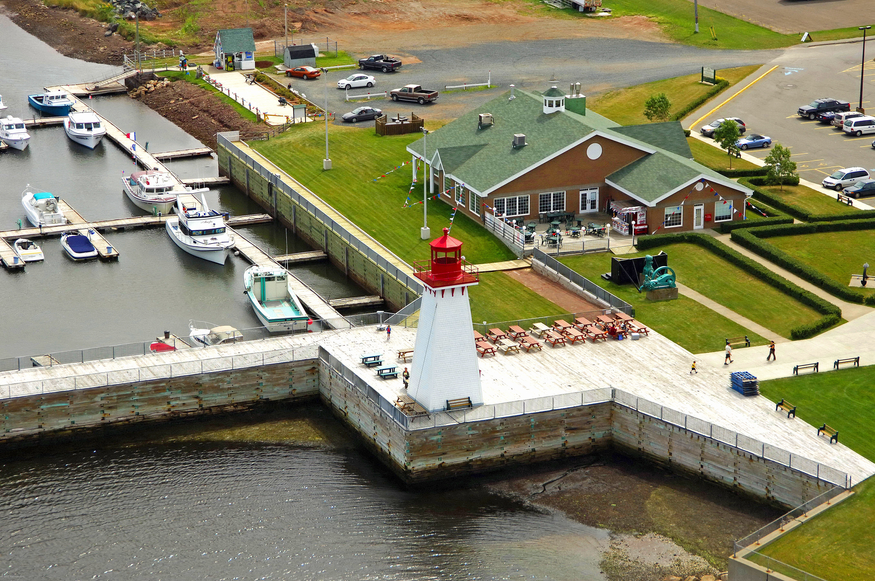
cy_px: 290
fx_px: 2549
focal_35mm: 105
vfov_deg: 13.0
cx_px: 438
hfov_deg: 19.5
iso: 400
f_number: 8
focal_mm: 70
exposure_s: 1/1000
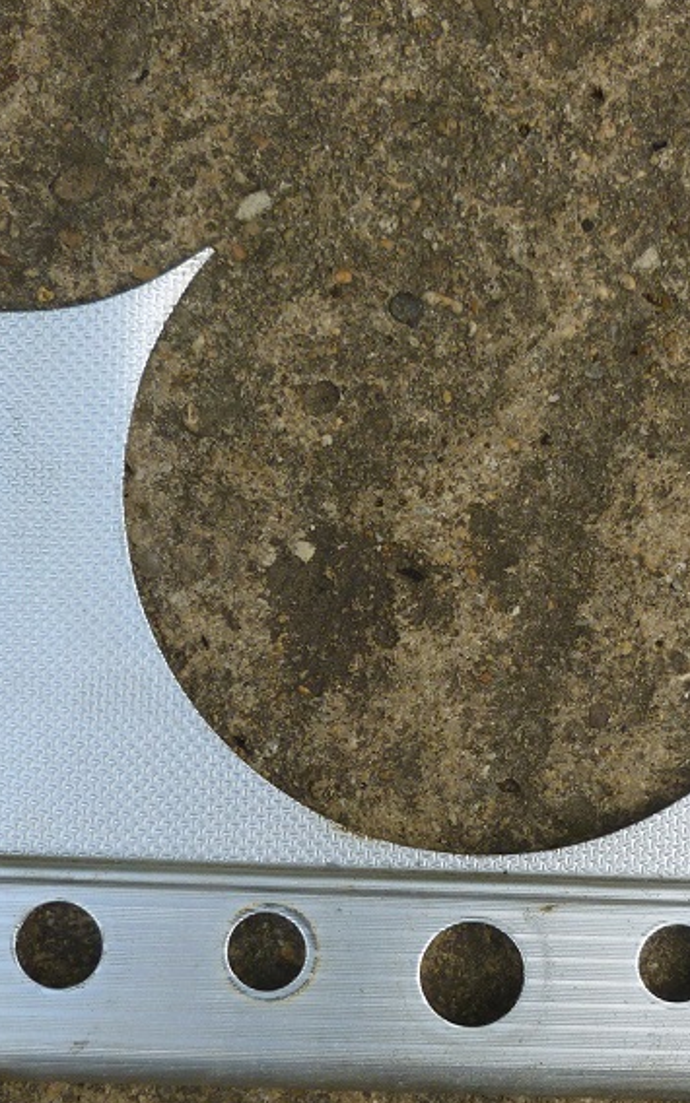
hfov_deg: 24.3
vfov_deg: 37.8
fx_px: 1595
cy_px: 725
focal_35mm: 53
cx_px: 466
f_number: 3.3
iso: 100
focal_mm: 5
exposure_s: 1/250
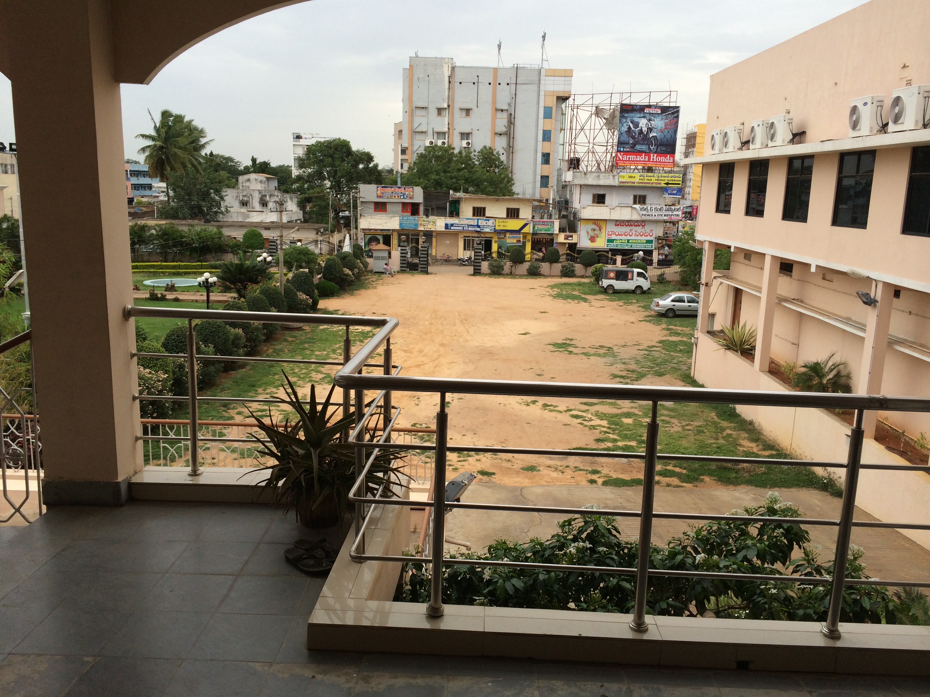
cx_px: 465
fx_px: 806
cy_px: 348
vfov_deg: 46.8
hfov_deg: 60.0
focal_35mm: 30
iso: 64
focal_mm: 4.12
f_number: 2.2
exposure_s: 1/120
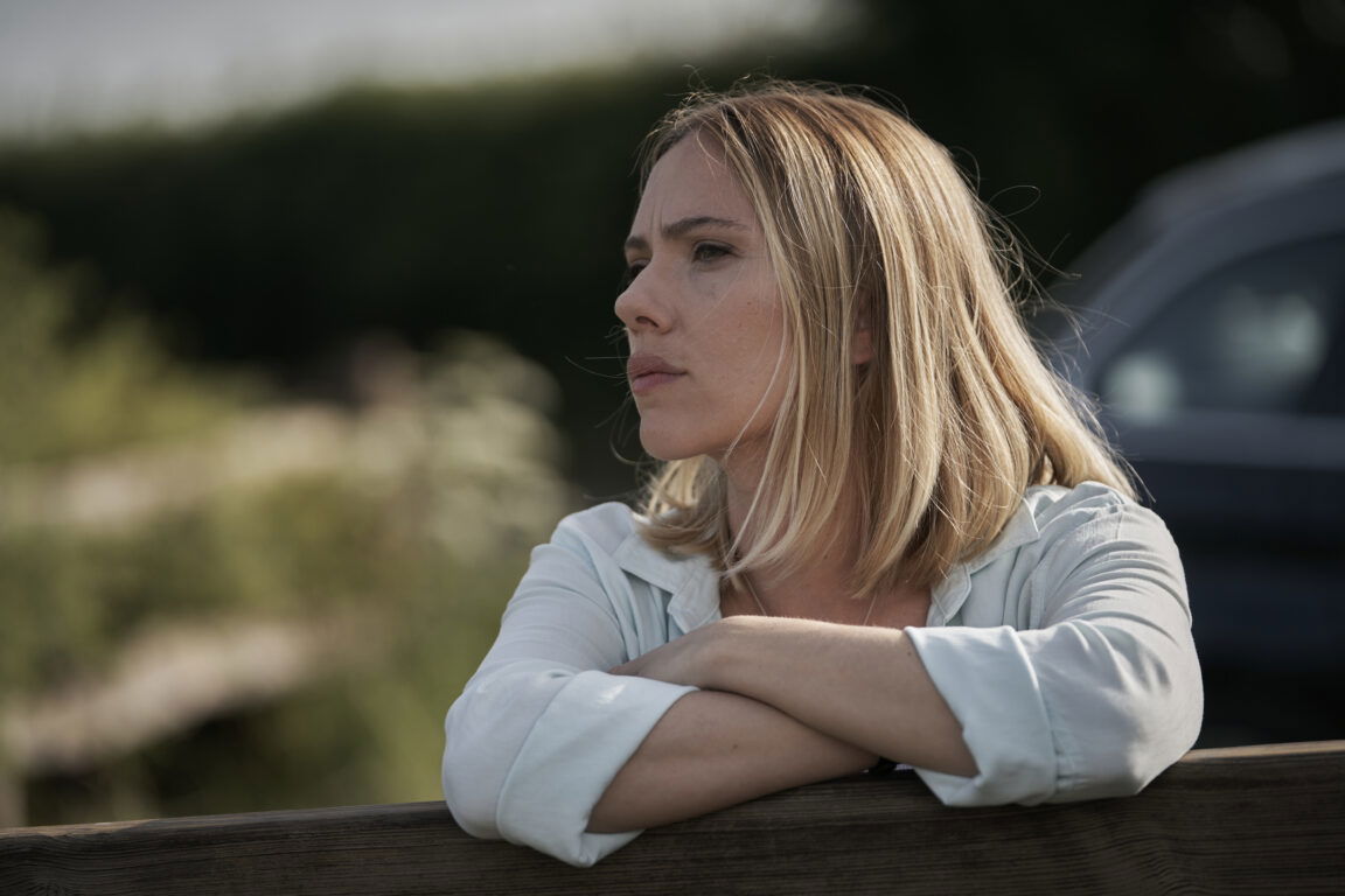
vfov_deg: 8.6
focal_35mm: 159
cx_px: 672
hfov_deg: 12.9
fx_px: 5940
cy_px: 448
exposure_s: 1/2000
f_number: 3.2
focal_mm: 159
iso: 250
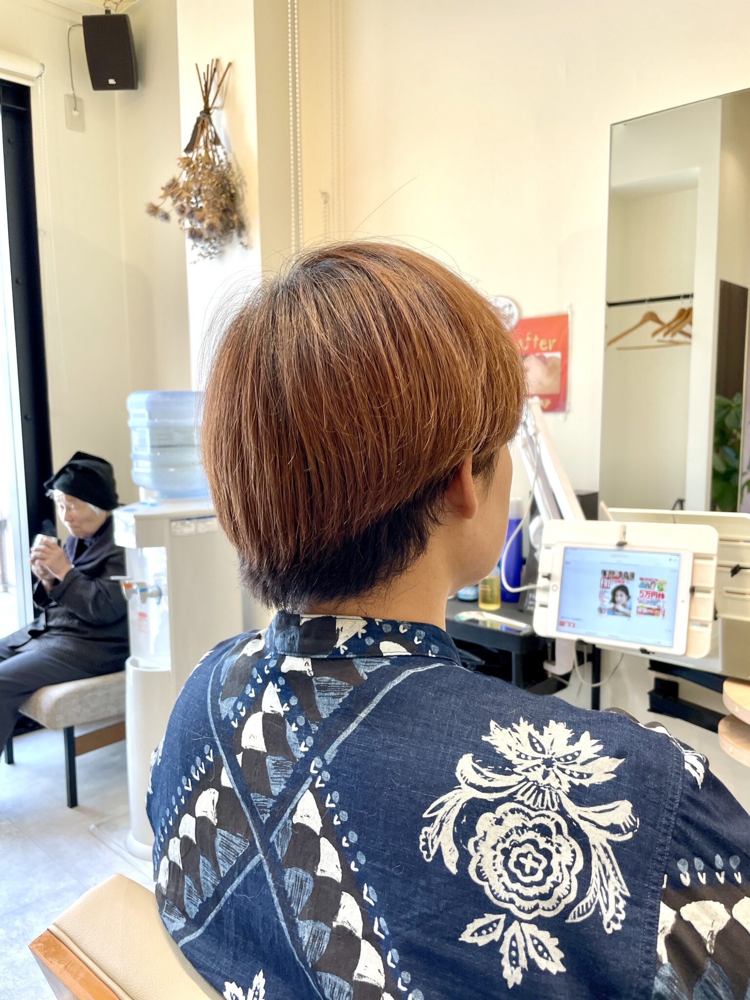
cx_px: 375
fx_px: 751
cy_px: 500
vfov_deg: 67.3
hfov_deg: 53.1
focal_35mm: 26
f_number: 1.6
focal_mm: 4.2
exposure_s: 1/120
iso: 80
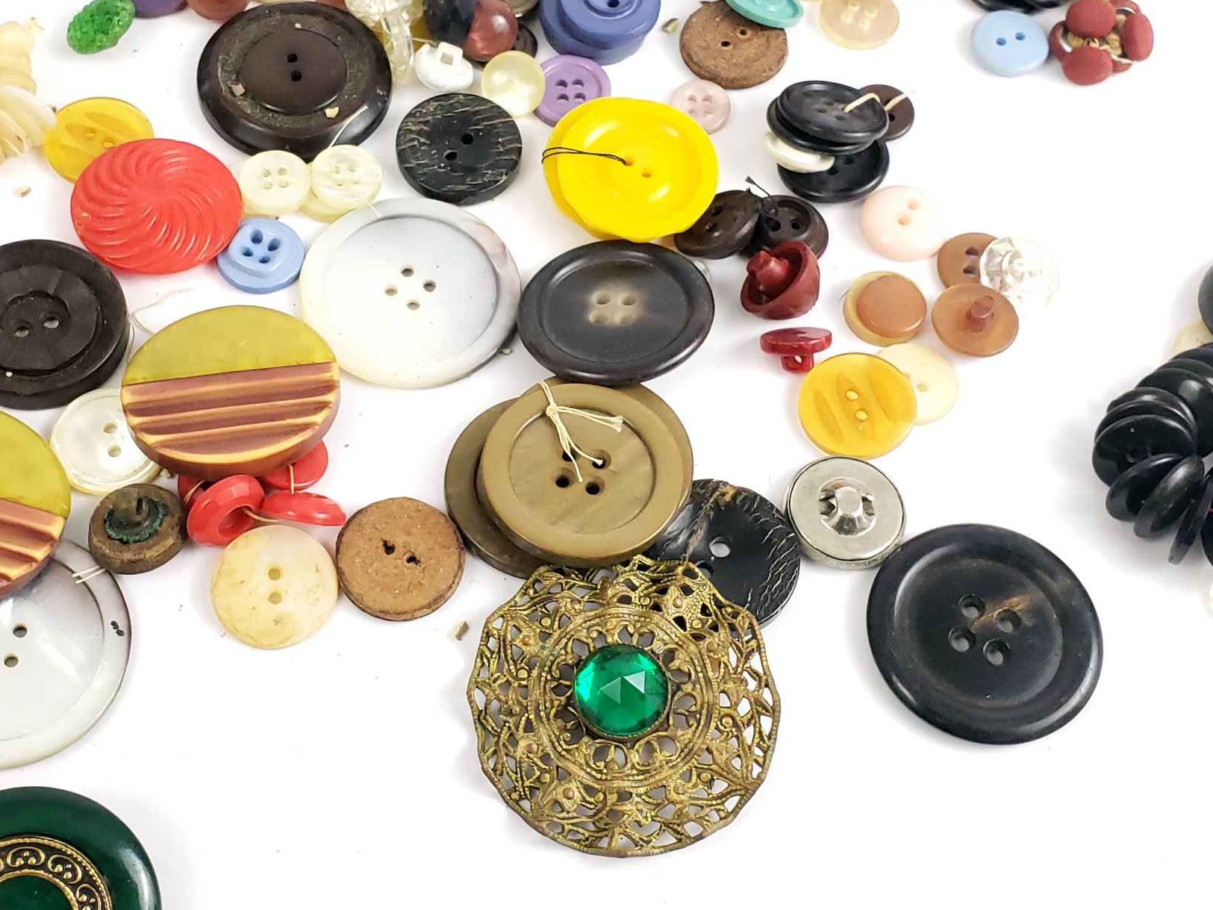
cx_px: 470
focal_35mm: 32
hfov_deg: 56.3
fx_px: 1121
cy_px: 375
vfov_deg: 44.0
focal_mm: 4.3
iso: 250
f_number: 2.4
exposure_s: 1/60
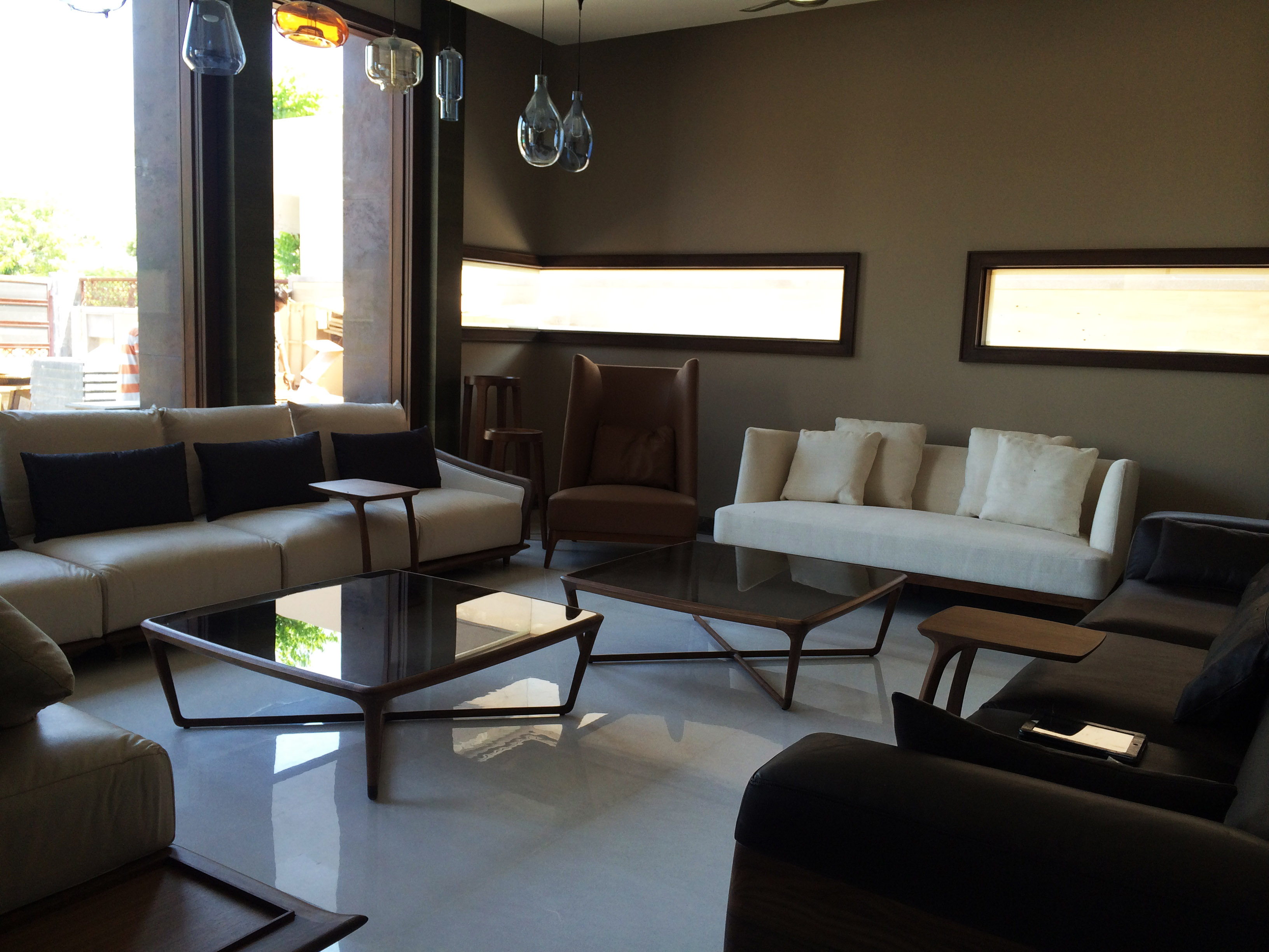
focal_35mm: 30
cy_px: 476
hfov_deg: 60.0
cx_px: 634
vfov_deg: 46.8
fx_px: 1100
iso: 40
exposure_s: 1/120
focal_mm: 4.12
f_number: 2.2
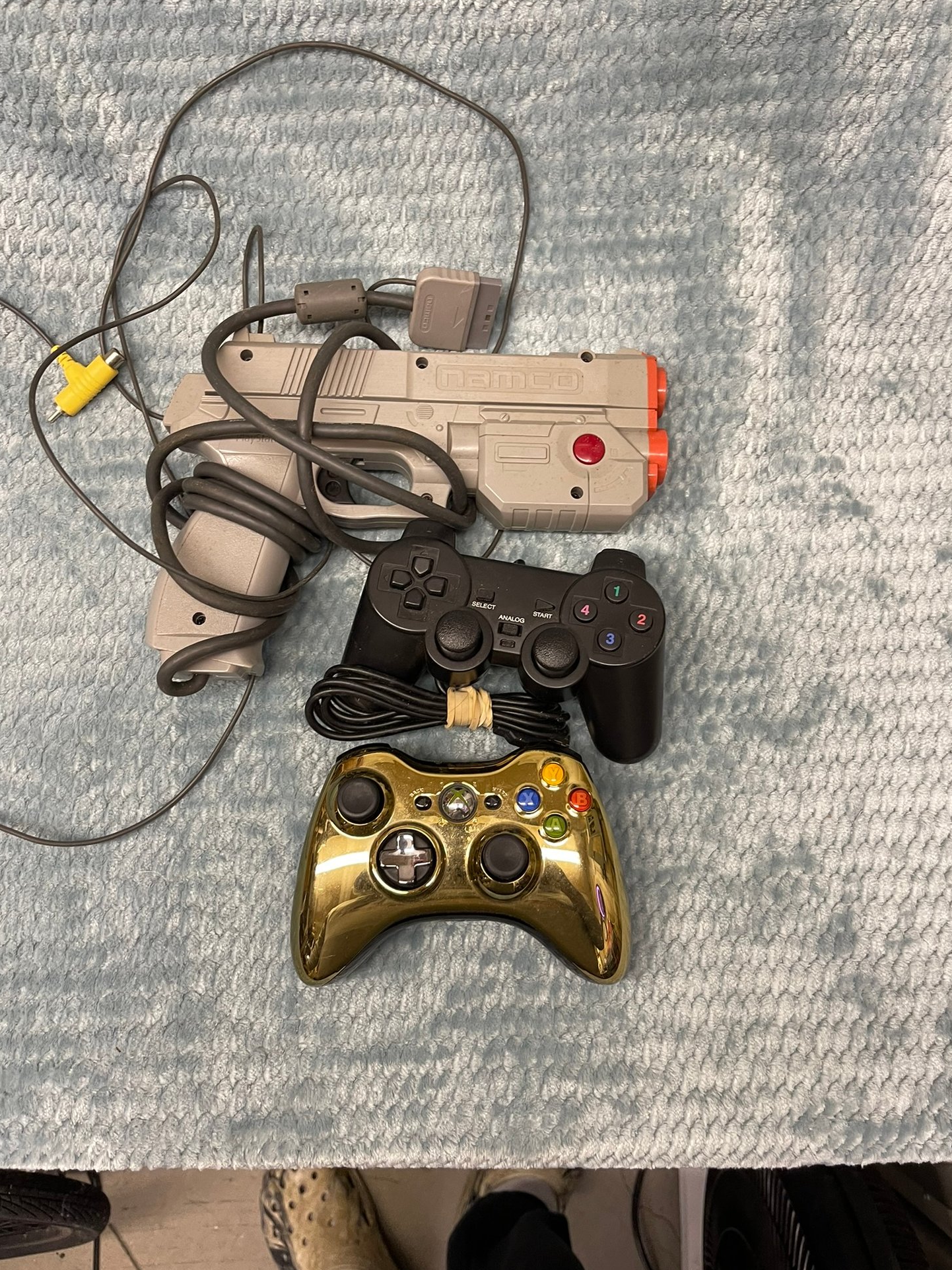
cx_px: 471
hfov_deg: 53.1
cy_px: 648
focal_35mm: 26
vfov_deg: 67.3
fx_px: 953
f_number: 1.6
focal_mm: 5.1
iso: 160
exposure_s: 1/60
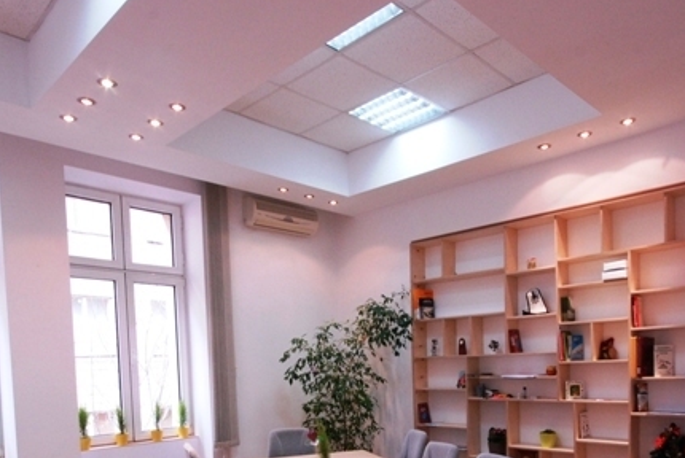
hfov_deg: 67.1
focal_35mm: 27
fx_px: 514
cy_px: 390
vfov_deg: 44.8
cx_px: 378
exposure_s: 1/10
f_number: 11
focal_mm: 10
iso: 640
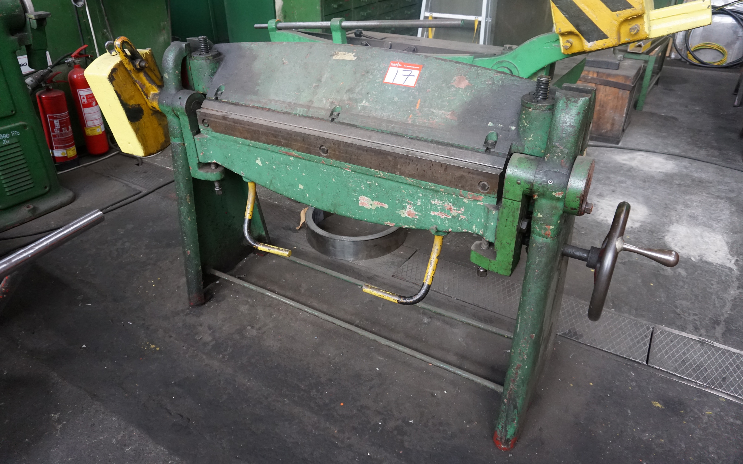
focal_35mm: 25
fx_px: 506
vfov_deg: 49.2
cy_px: 211
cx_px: 367
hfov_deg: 72.5
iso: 1250
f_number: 4
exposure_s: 1/160
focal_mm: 16
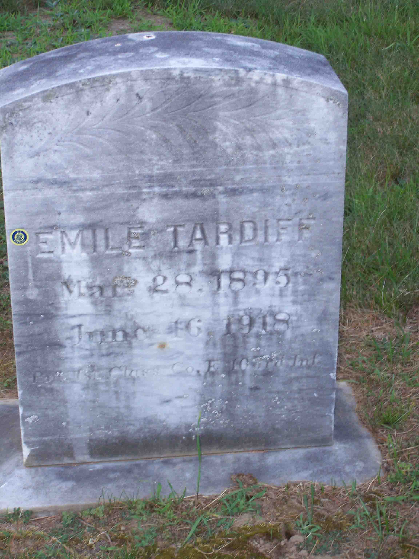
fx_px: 1517
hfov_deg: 15.7
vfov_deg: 20.9
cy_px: 280
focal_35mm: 94
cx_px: 210
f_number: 3.2
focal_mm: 15.6
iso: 80
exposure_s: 1/80
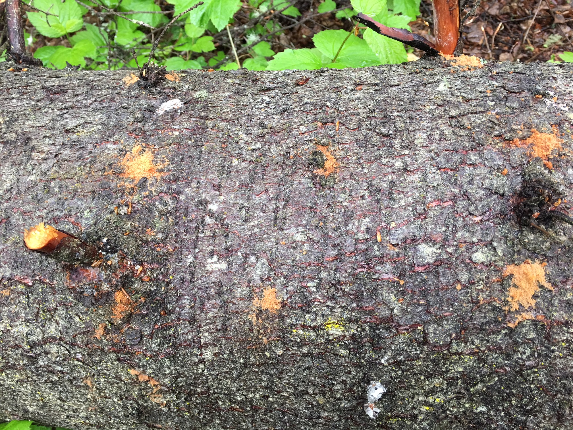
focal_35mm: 29
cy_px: 215
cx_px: 286
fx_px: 480
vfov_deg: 48.2
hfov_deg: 61.7
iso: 32
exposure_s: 1/30
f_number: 2.2
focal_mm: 4.15
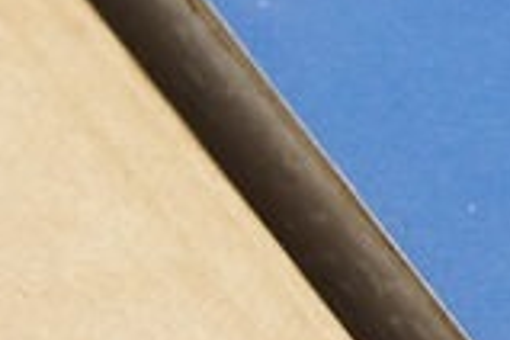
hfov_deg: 3.6
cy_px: -61
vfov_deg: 2.4
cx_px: 1177
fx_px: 8018
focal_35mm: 566
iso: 1000
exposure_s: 1/80
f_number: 6.3
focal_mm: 50
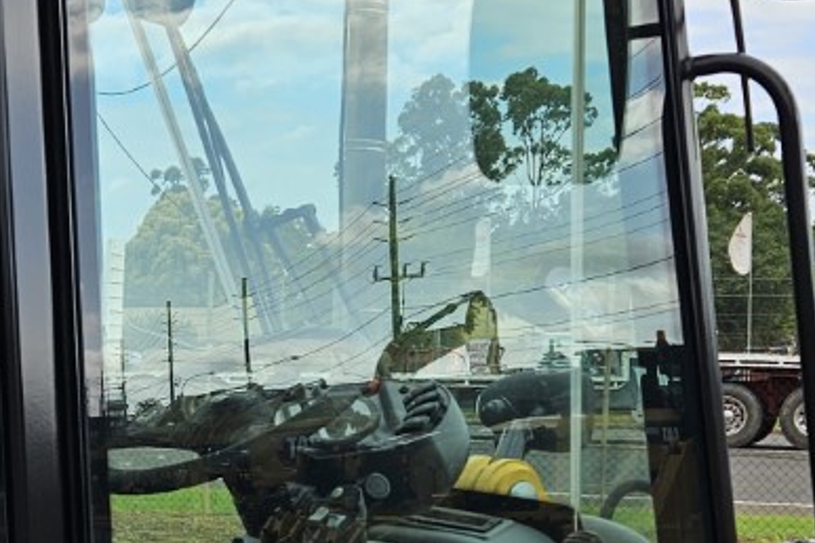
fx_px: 2015
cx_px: 61
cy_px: 469
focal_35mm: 89
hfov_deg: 22.3
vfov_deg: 15.2
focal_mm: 5.4
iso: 25
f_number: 1.8
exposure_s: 1/1384
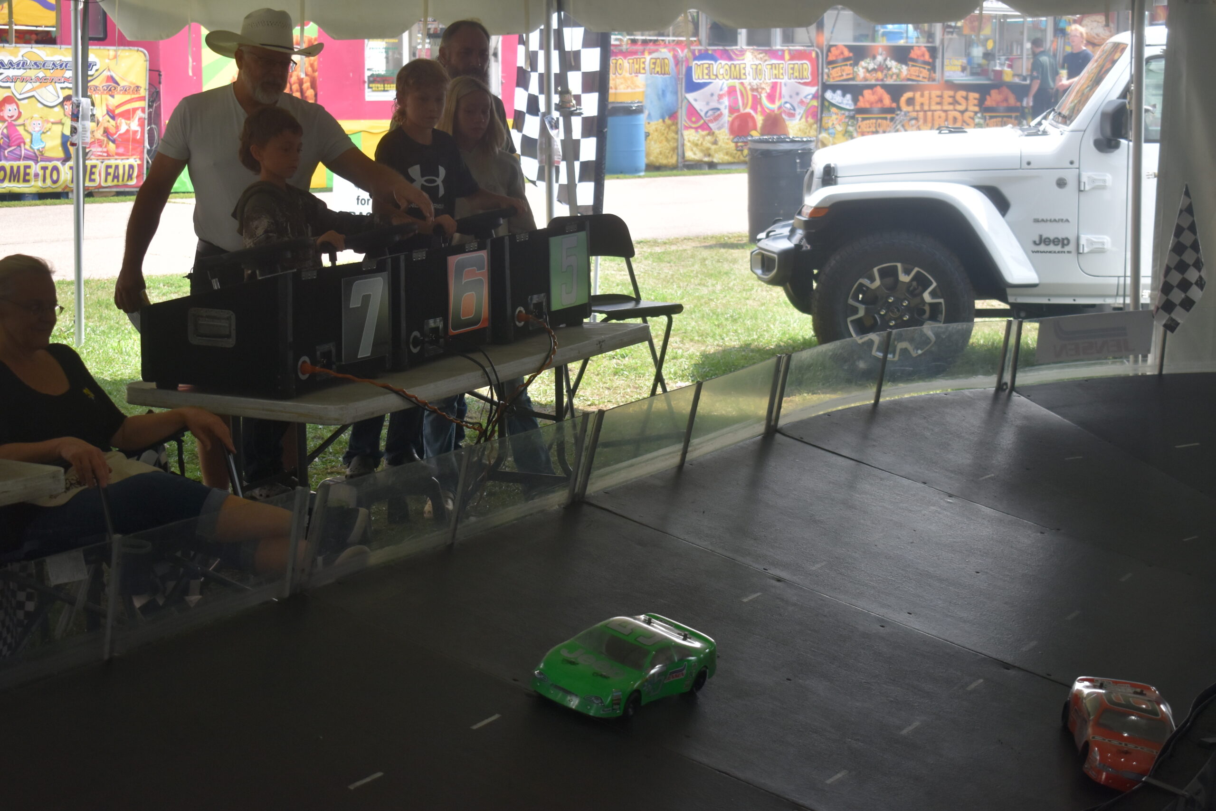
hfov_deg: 29.2
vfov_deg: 19.7
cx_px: 608
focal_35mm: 69
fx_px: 2331
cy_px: 406
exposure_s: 1/1000
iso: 640
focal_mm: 46
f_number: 5.3
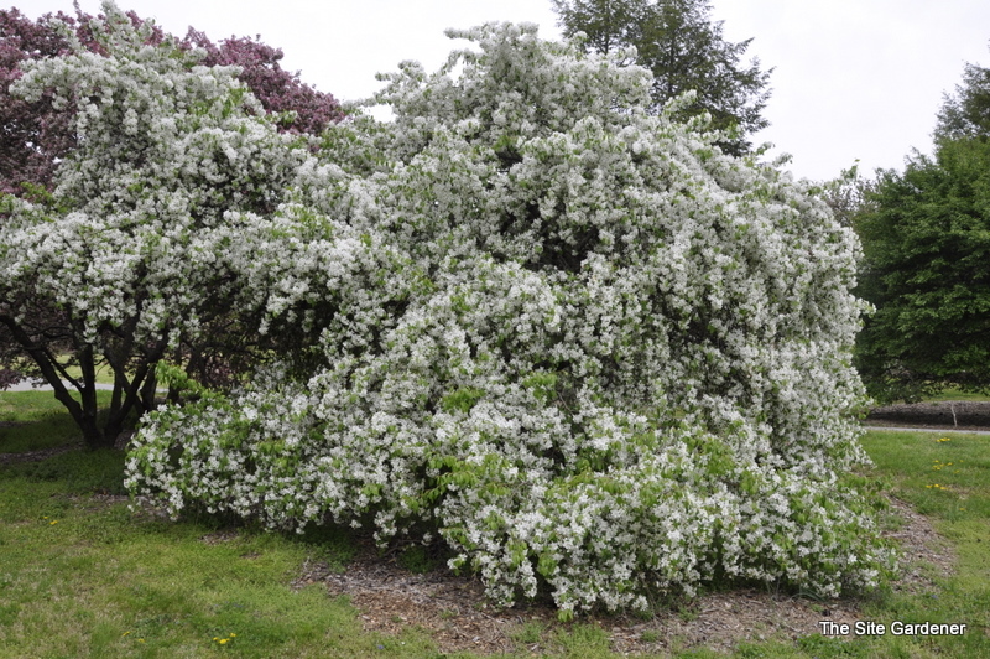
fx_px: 742
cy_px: 330
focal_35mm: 27
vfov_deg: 47.9
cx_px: 495
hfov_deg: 67.4
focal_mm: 18
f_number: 11
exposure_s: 1/125
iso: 200
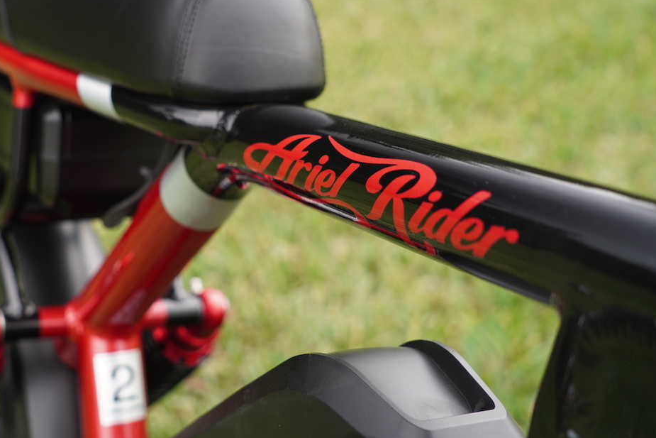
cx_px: 206
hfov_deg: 33.6
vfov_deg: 23.0
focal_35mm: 59
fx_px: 1075
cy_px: 191
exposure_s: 1/125
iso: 100
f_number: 2.8
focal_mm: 28
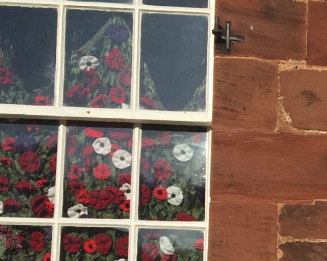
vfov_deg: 14.6
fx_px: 996
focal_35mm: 103
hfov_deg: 17.2
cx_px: 459
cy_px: 289
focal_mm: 4.15
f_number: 2.2
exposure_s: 1/2747
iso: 25
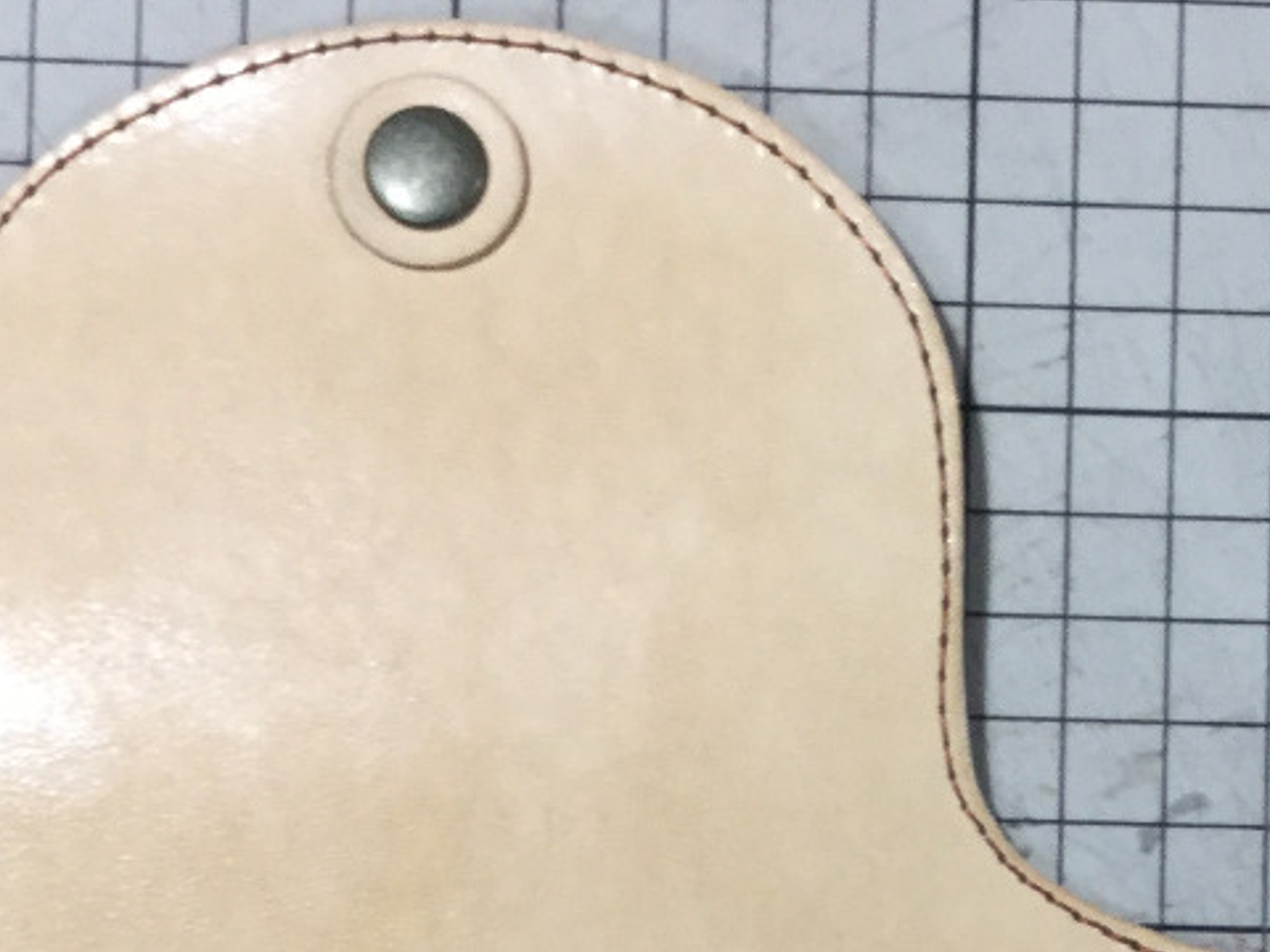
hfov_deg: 20.9
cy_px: 1240
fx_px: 3412
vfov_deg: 15.2
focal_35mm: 93
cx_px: 942
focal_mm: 3.3
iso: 50
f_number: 2.4
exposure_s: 1/30
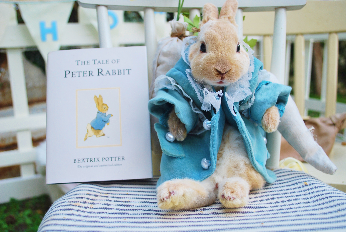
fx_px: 346
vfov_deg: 37.0
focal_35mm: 36
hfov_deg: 53.1
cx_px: 173
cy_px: 116
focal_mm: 24
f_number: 5
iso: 200
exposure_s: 1/100
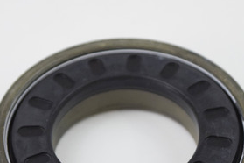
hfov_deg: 11.5
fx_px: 1213
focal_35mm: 179
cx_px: 123
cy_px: 134
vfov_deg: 7.7
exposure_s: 1/60
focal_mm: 52
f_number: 5.6
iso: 1800
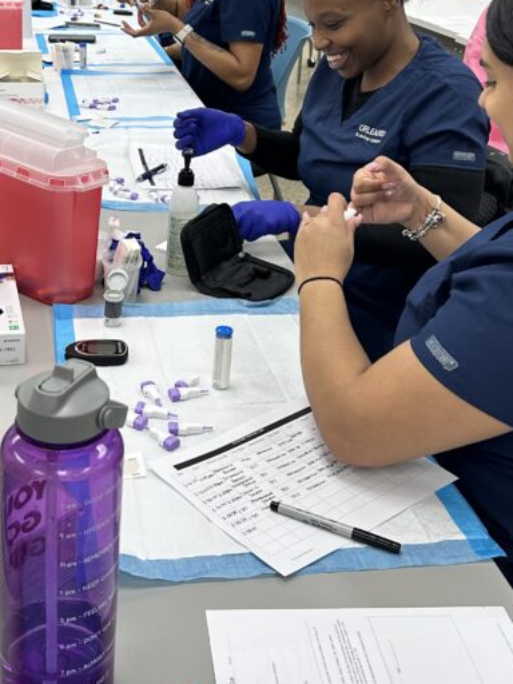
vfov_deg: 38.9
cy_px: 200
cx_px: 190
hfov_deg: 30.1
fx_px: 948
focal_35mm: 48
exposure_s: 1/120
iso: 125
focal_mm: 6.86
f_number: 1.78
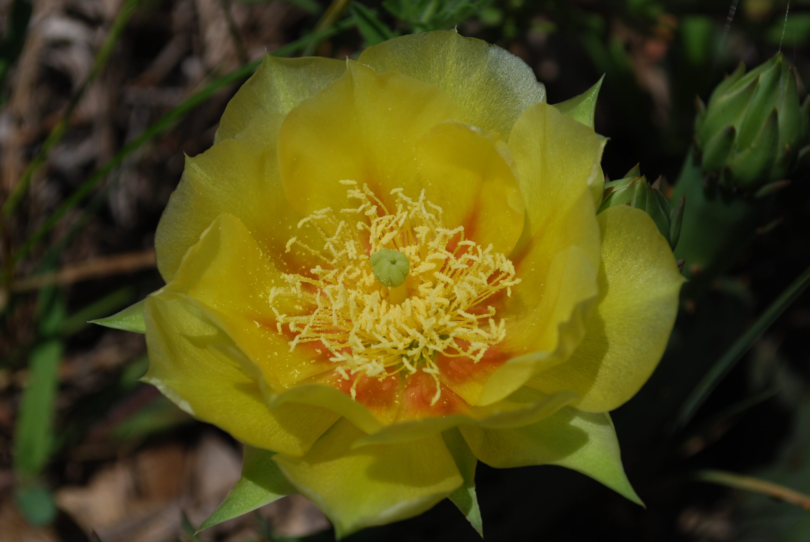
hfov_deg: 24.6
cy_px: 271
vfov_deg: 16.6
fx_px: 1859
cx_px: 405
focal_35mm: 82
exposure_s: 1/800
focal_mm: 55
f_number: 8
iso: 100
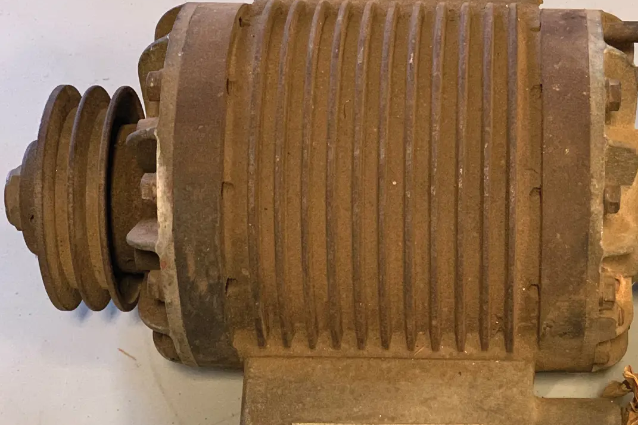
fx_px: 1719
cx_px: 515
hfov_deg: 20.8
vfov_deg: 14.1
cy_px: 305
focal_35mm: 97
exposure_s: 1/60
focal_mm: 6
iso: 320
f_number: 2.4
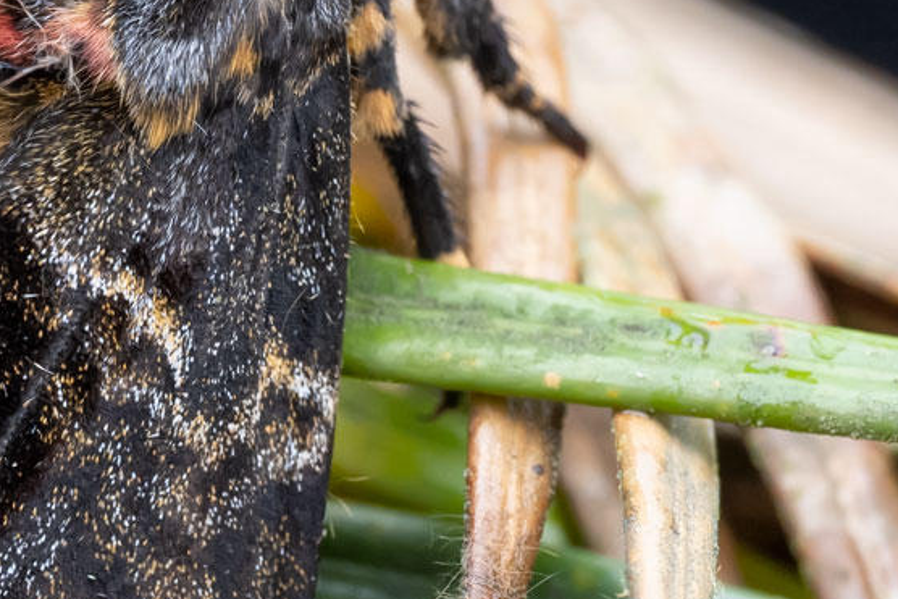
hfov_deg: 4.4
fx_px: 11776
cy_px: 458
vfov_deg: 2.9
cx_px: 52
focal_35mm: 472
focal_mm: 105
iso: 640
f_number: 8
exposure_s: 1/100
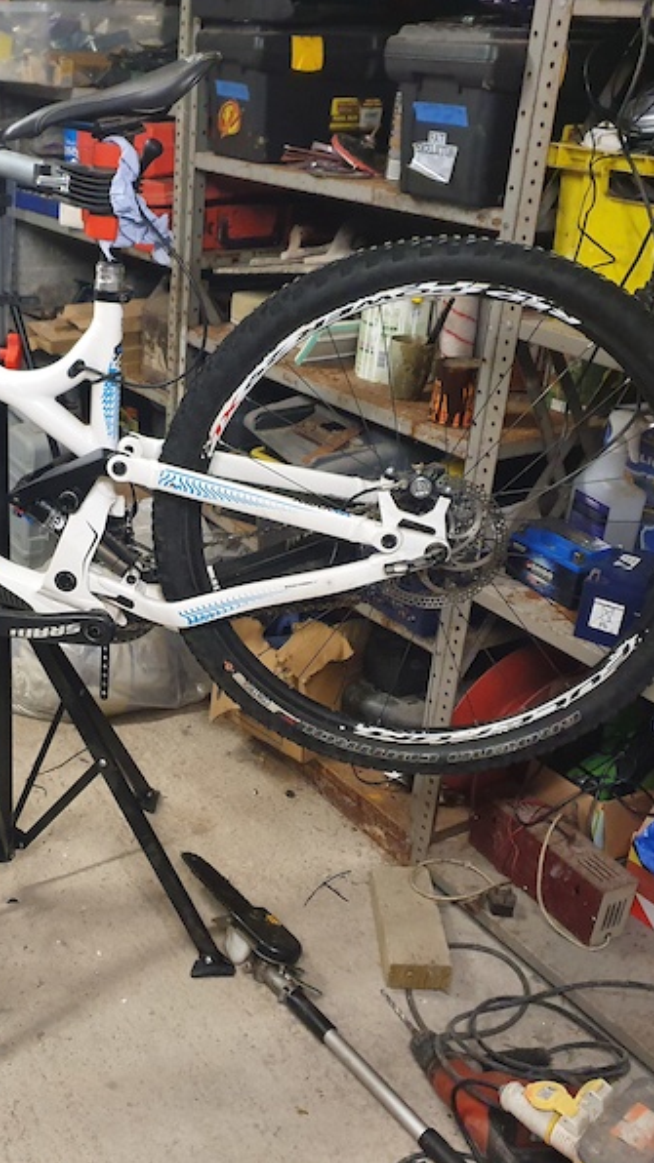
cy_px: 583
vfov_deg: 52.8
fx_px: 1172
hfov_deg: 30.4
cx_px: 131
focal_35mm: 38
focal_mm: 4.32
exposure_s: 1/50
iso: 400
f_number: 1.5
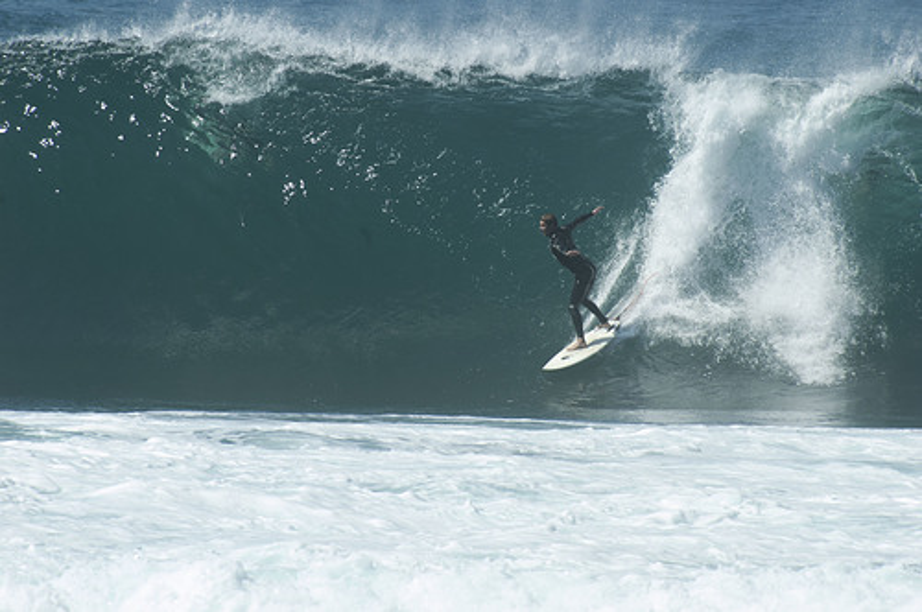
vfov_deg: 2.3
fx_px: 15347
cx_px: 461
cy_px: 306
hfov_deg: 3.4
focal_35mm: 600
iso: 200
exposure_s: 1/350
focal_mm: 400
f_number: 9.5
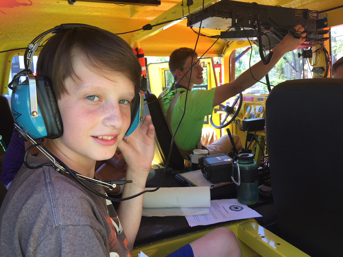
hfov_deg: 61.7
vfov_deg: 48.2
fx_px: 287
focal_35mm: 29
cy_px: 128
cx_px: 172
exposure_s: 1/120
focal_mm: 4.15
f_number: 2.2
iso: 32
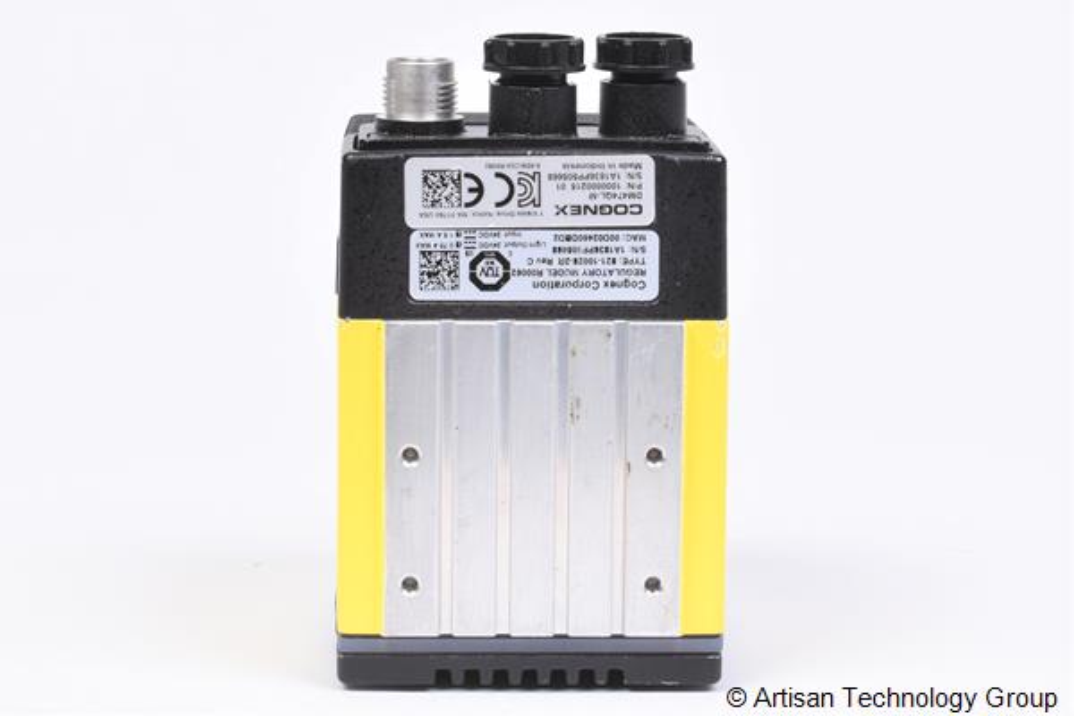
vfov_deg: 16.6
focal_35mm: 82
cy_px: 358
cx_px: 537
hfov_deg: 24.6
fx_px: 2461
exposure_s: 1/100
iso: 200
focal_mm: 55
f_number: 11
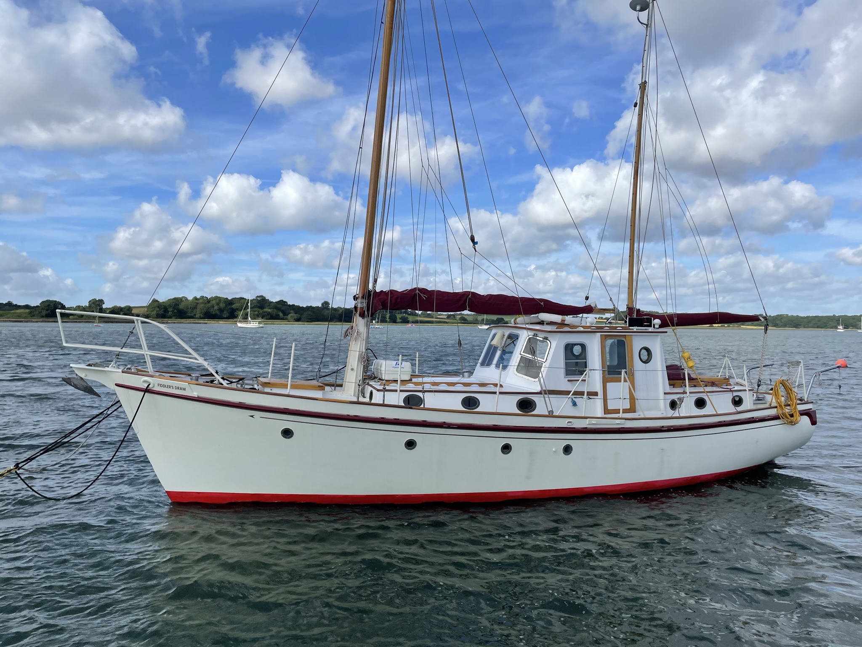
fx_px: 647
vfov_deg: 53.1
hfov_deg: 67.3
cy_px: 324
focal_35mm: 26
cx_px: 431
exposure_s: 1/4464
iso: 32
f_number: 1.6
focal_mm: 4.2
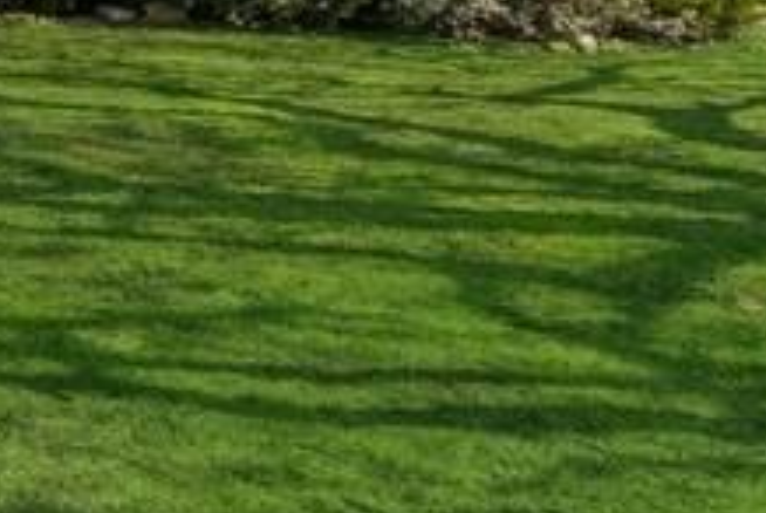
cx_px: -752
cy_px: -181
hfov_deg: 18.3
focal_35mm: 75
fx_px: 1598
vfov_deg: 17.0
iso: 200
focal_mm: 16
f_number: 9
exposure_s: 1/125
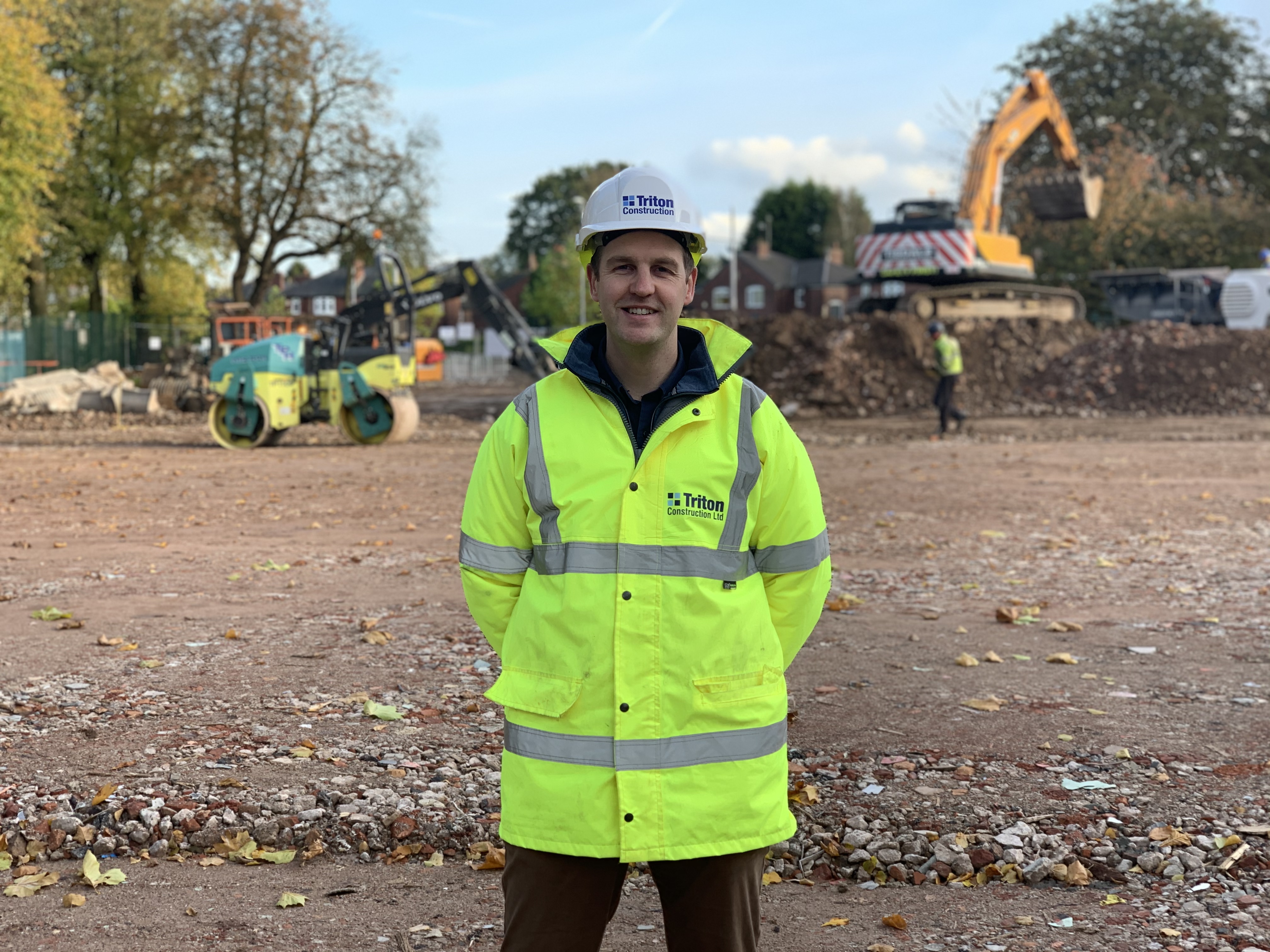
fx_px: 1908
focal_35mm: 52
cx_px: 635
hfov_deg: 36.8
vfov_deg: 28.0
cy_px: 476
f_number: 2.4
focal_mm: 6
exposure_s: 1/122
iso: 16
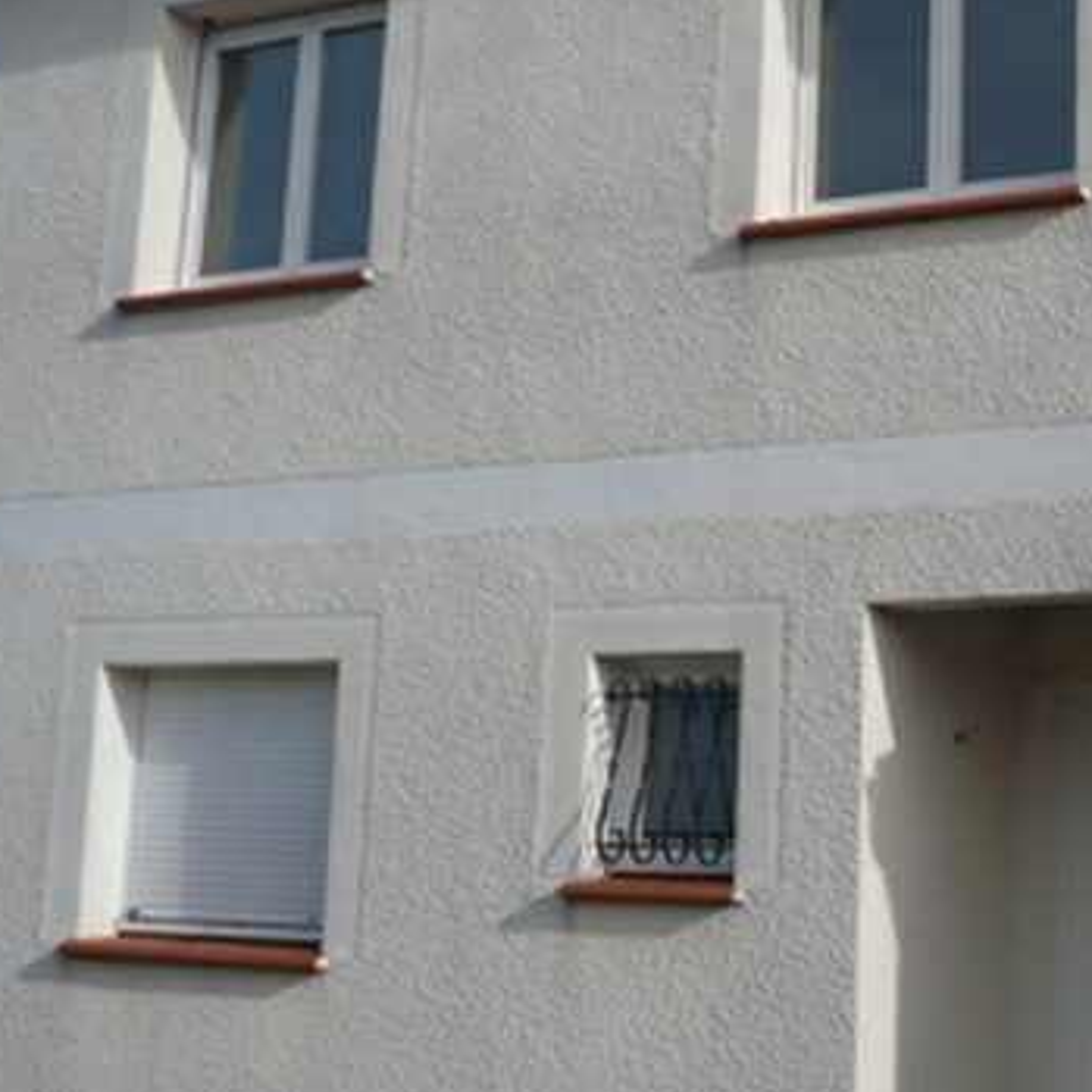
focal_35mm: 62
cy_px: 408
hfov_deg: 27.4
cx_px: 798
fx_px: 2213
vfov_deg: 27.6
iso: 100
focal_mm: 5.8
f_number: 8
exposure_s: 1/250
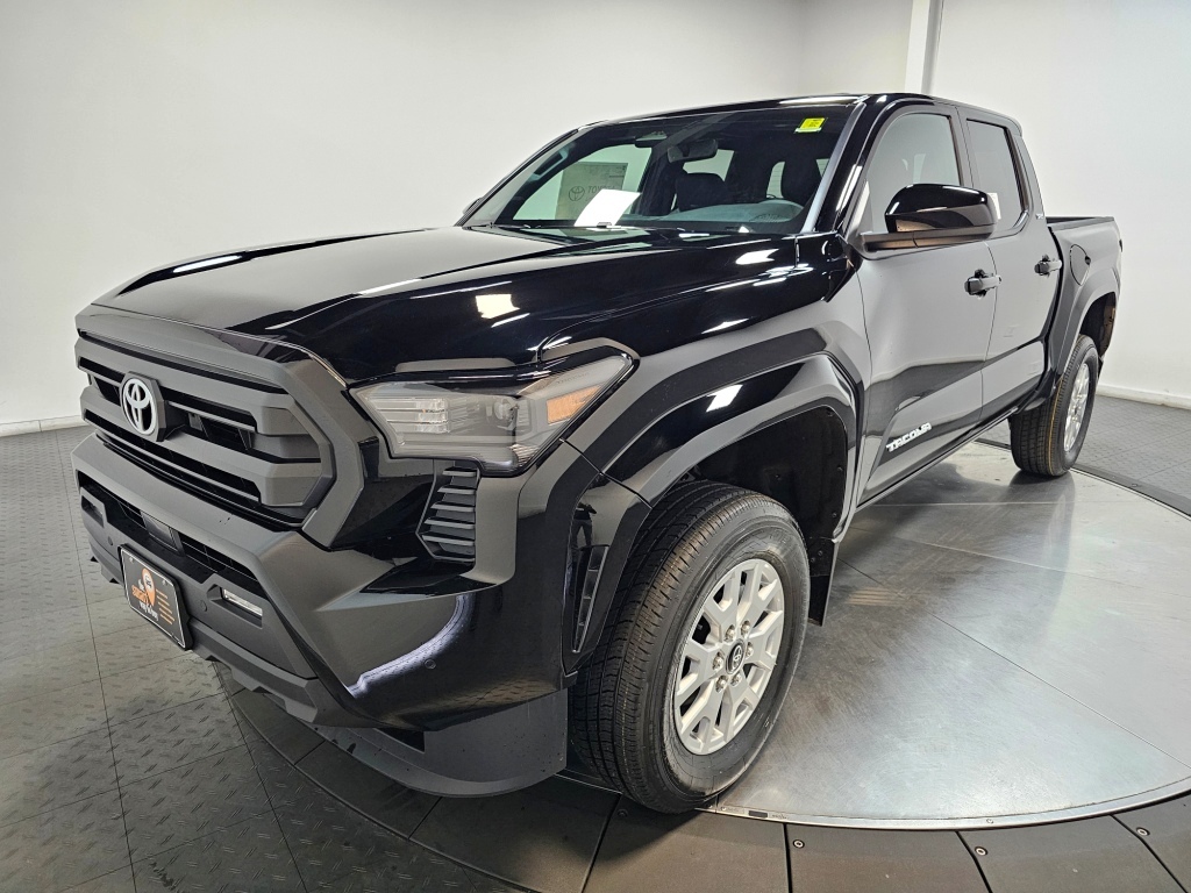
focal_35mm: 23
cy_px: 446
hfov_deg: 73.9
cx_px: 596
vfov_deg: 58.9
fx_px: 791
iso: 800
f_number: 1.7
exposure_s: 1/60
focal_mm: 6.3
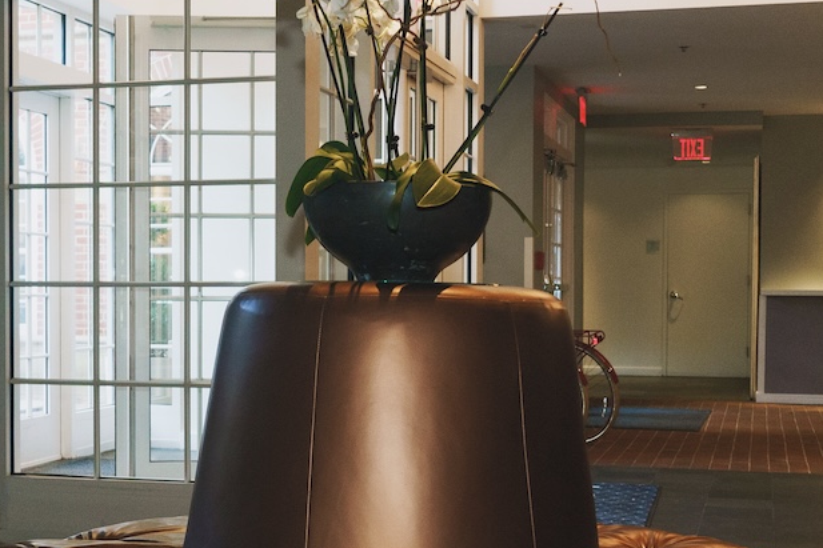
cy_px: 339
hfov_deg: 31.8
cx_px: 340
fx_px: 1440
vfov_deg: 21.5
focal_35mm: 63
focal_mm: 24
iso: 3200
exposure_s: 1/60
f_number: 4
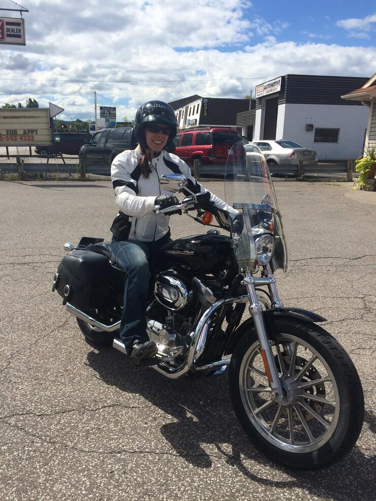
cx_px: 188
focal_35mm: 29
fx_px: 420
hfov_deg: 48.2
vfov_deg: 61.7
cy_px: 250
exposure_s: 1/3425
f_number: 2.2
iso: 32
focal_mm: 4.15
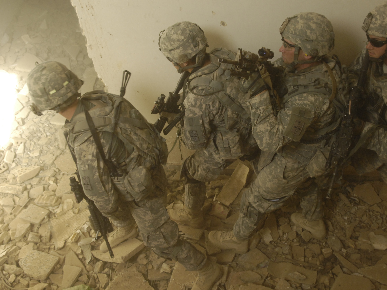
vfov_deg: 32.9
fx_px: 492
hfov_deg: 42.9
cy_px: 152
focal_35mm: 44
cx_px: 218
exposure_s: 1/90
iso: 640
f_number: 5
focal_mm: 24
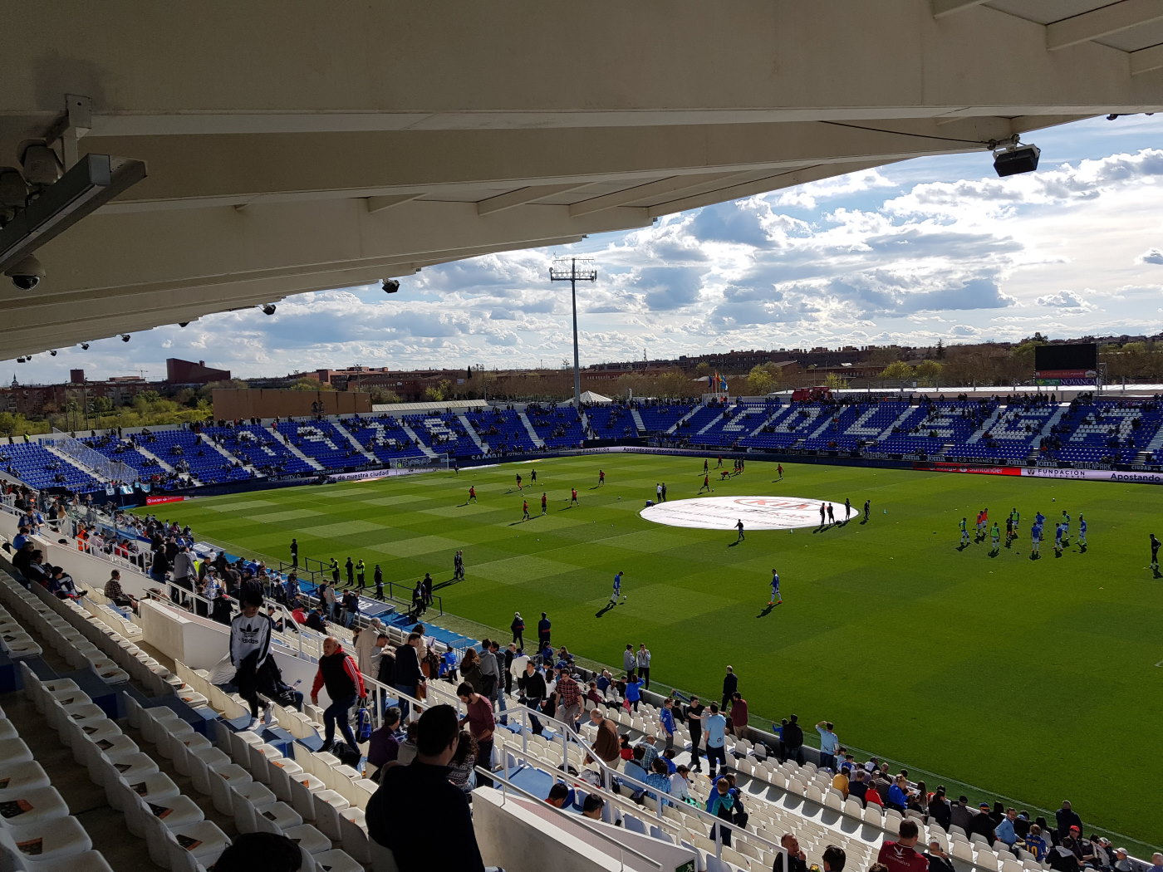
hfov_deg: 67.3
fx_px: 874
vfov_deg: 53.1
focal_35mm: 26
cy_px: 436
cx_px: 582
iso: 40
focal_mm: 4.2
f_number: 1.7
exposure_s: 1/4176
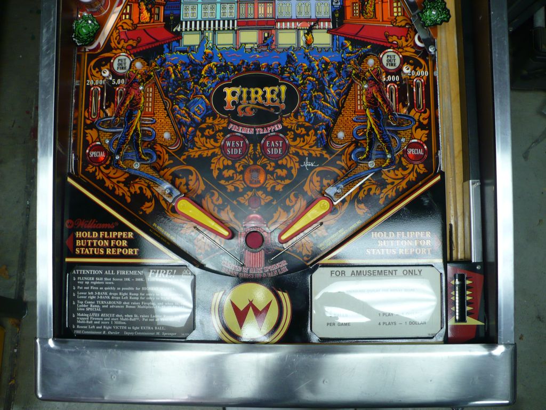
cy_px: 205
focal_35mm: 37
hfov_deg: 50.1
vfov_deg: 38.7
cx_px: 273
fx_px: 584
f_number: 2.8
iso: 125
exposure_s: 1/30
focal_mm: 6.1
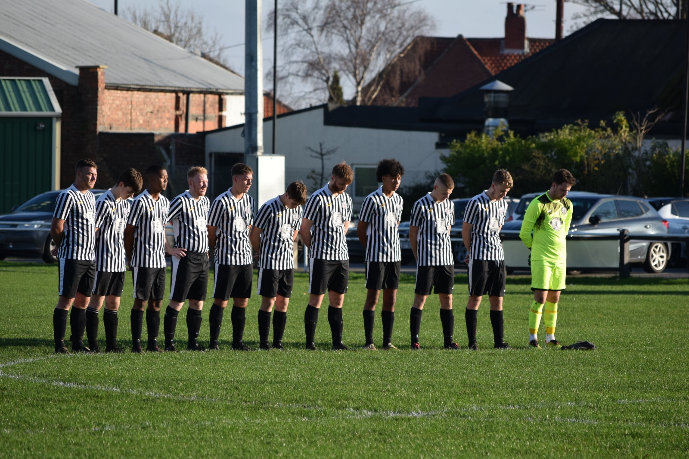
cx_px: 344
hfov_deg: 8.1
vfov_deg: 5.4
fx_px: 4881
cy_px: 230
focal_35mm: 255
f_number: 5.6
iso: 400
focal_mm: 170
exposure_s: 1/1600
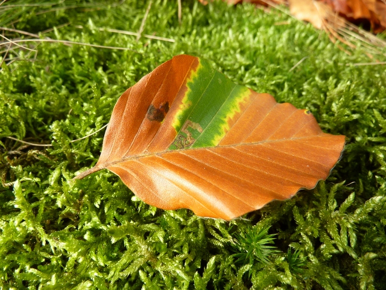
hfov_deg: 69.4
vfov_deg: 54.9
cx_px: 193
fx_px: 279
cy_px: 145
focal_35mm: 25
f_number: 3.3
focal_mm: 4.1
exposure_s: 1/50
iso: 80
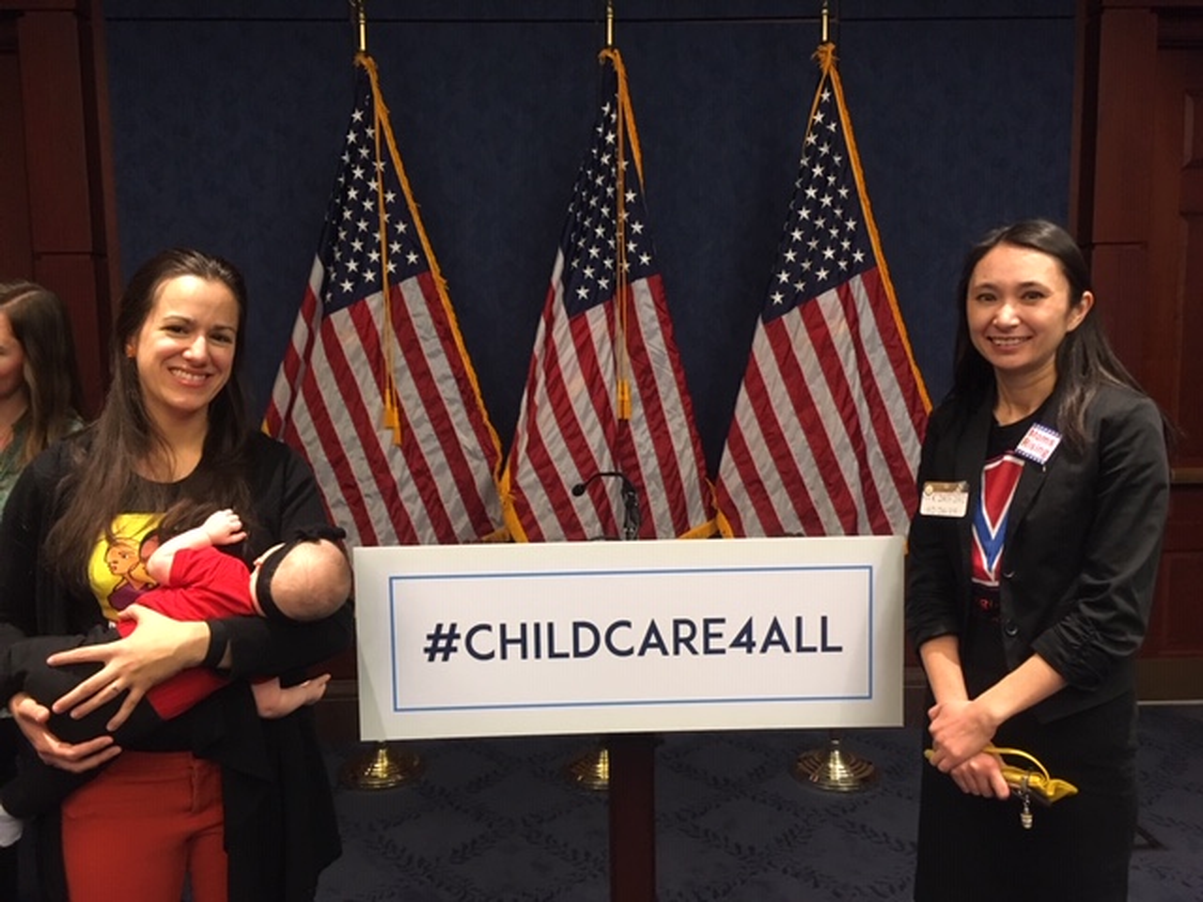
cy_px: 451
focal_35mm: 29
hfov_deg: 61.7
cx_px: 602
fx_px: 1008
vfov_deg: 48.2
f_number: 2.2
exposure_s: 1/30
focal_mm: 4.15
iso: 160
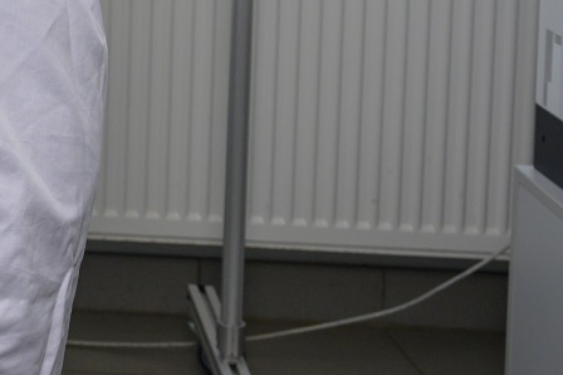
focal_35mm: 134
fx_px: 2094
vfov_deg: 9.7
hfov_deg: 12.8
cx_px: -655
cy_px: -310
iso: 200
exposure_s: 1/800
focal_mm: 30
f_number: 5
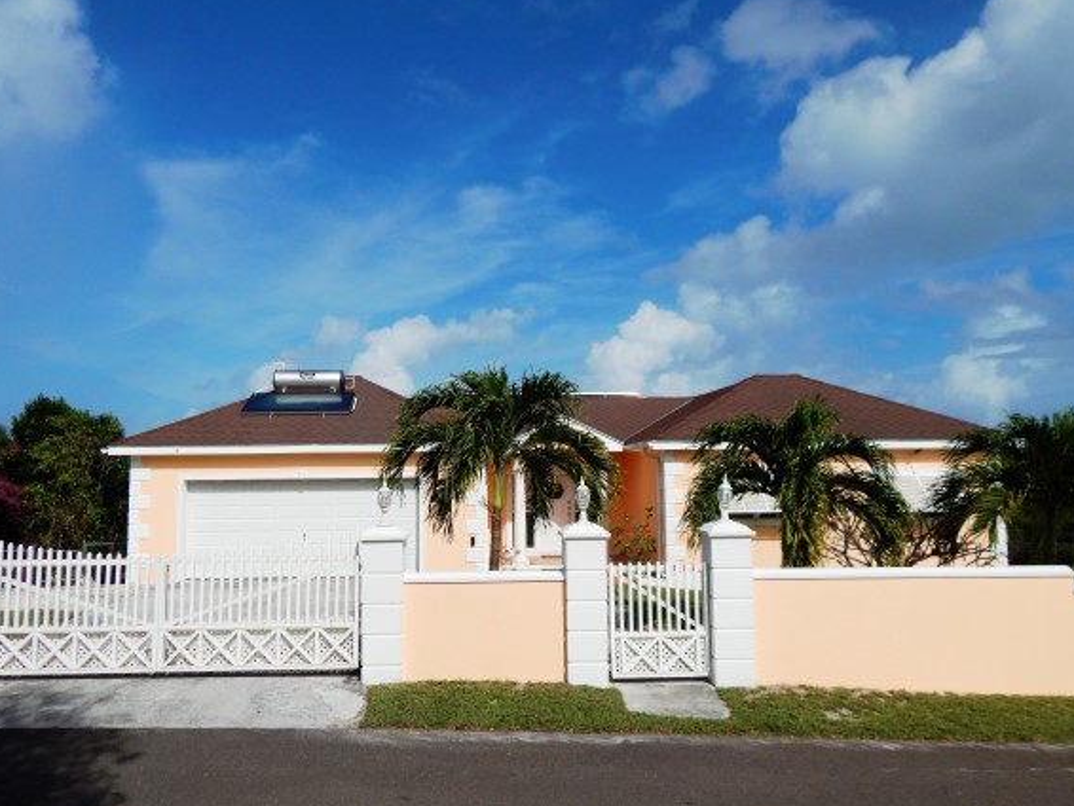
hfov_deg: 67.2
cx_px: 507
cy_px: 402
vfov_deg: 53.1
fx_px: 807
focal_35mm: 26
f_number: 6
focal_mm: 4
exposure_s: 1/1500
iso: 125
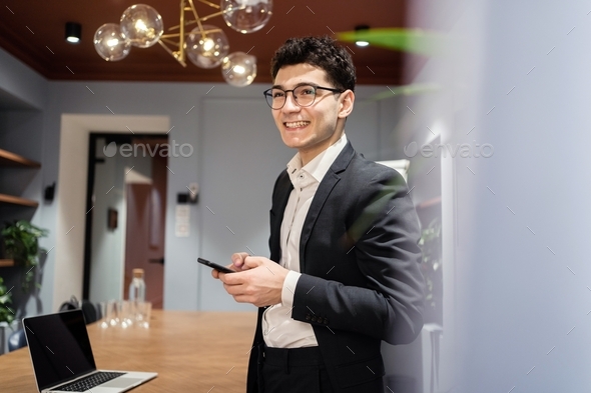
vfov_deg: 37.8
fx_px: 574
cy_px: 196
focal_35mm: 35
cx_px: 296
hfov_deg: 54.4
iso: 400
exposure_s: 1/160
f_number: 2.2
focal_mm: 35
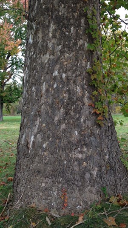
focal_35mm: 43
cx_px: 61
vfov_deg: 47.2
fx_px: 259
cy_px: 96
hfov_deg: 27.7
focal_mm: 4.12
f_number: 2.4
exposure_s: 1/169
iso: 50
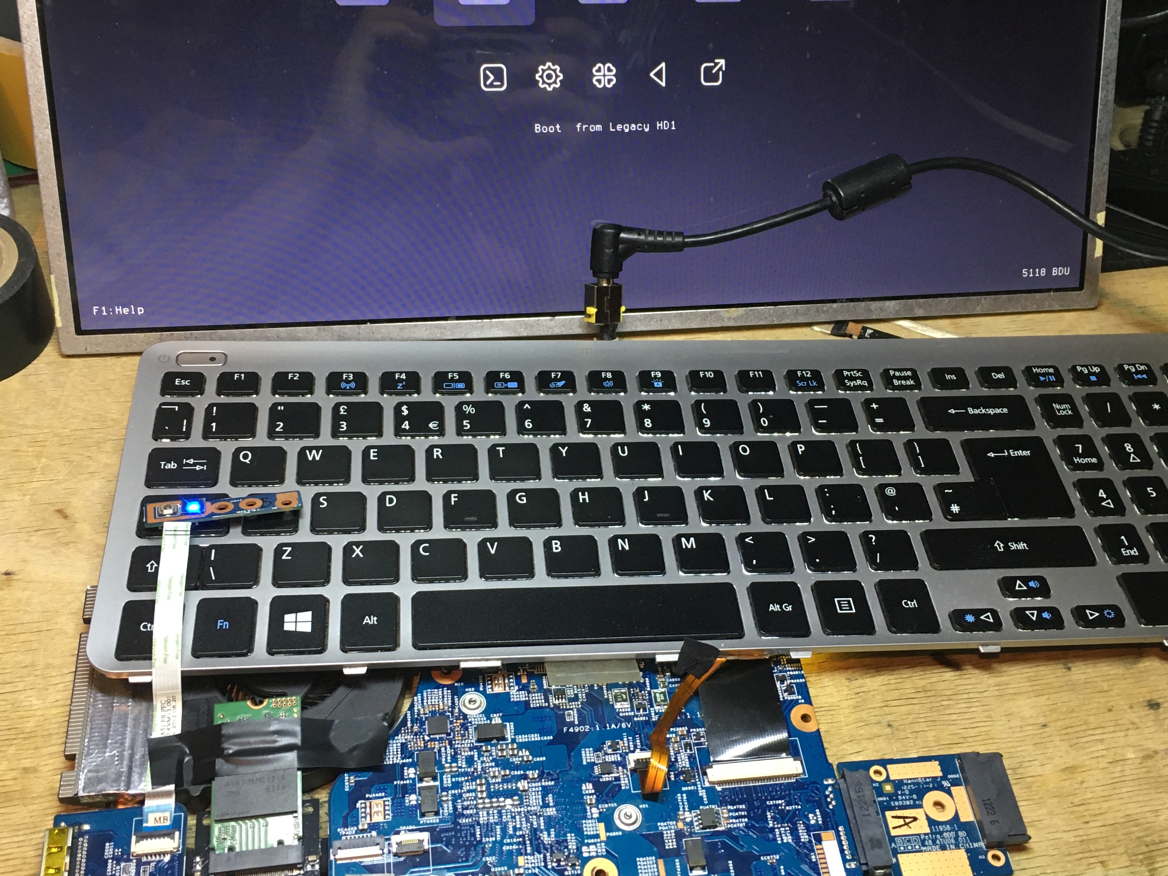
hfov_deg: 45.8
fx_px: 1383
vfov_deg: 35.1
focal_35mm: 41
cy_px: 416
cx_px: 617
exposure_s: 1/33
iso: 125
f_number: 2.2
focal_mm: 4.15
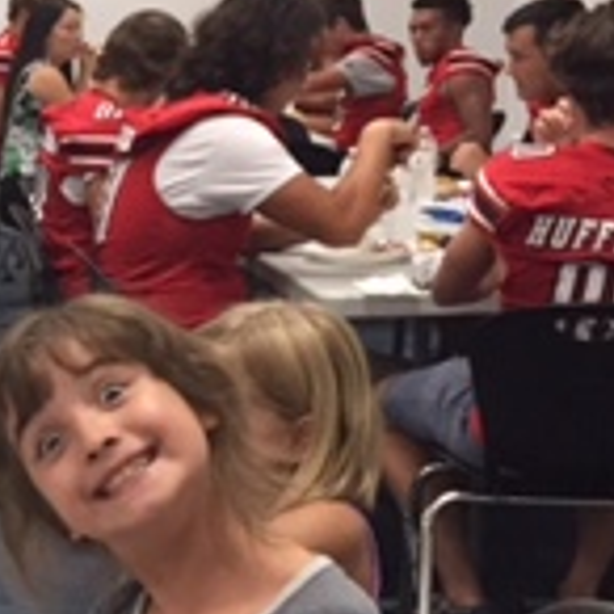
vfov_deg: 15.4
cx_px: -505
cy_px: 513
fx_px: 2248
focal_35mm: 112
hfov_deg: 13.8
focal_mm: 4.15
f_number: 2.2
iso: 160
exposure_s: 1/30
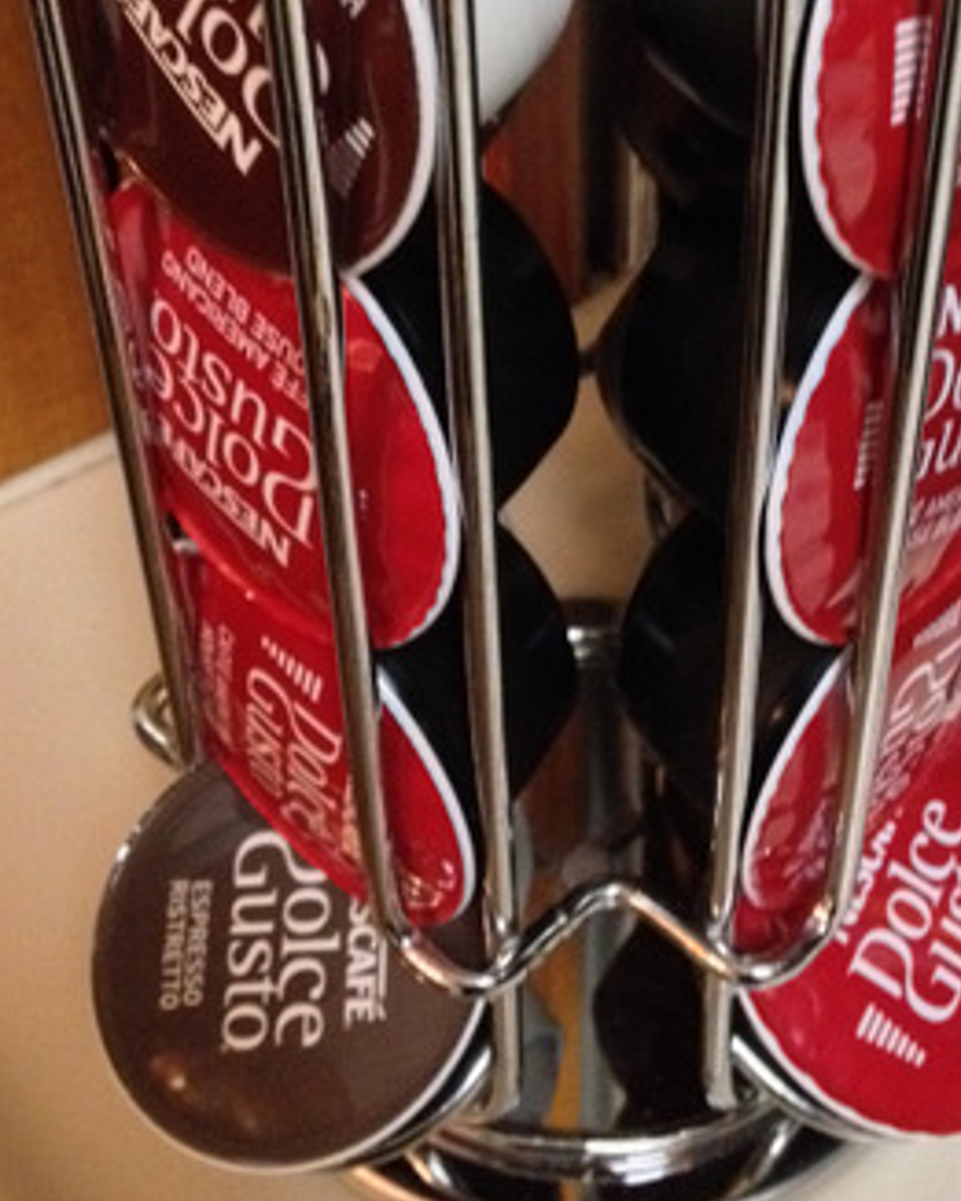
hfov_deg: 22.8
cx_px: 596
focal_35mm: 67
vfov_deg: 28.1
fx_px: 2381
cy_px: 398
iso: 800
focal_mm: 4.28
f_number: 2.4
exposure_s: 1/15
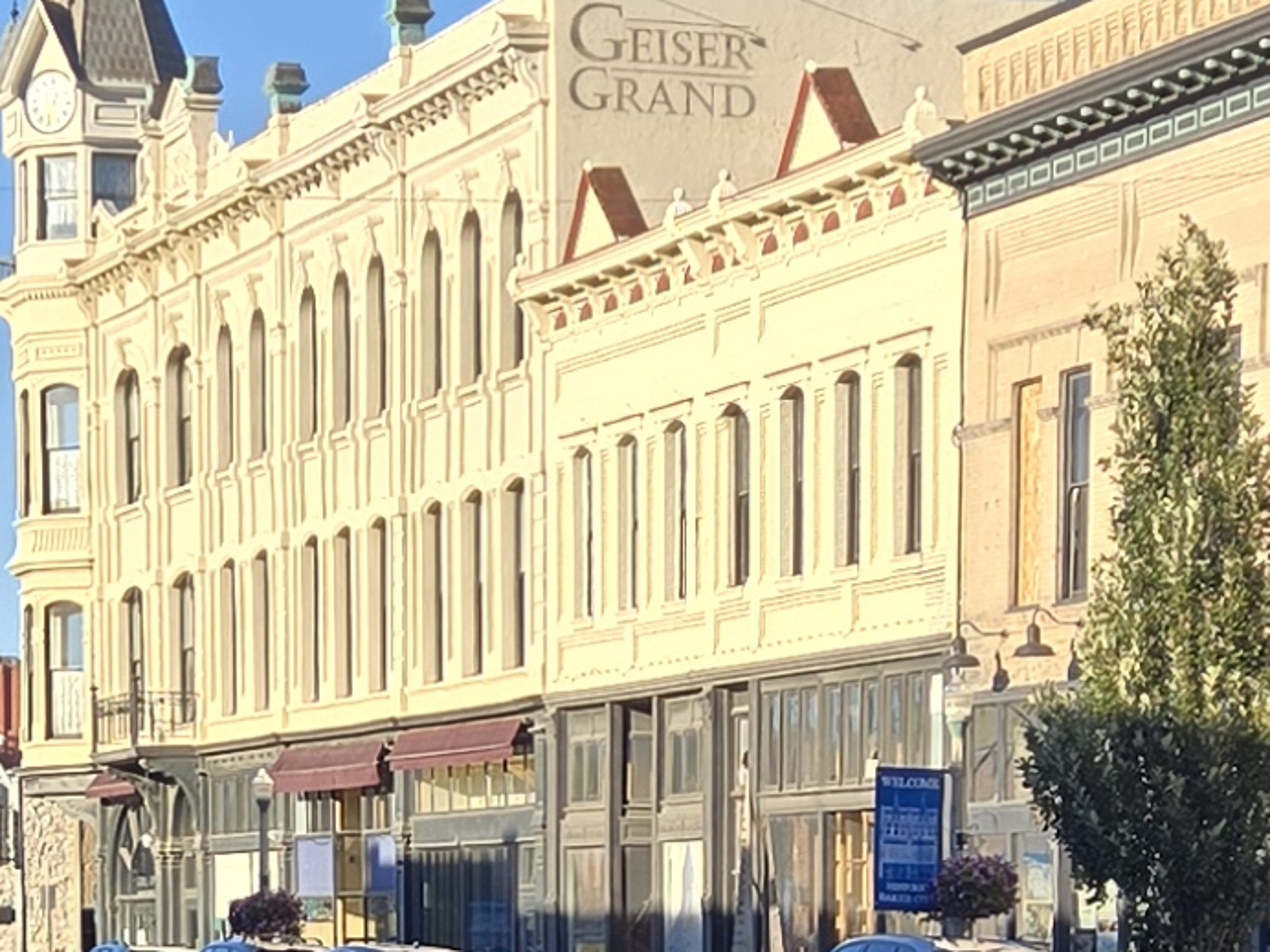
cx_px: 327
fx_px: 4880
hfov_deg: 14.8
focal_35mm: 133
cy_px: 1220
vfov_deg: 10.9
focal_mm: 5.4
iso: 25
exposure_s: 1/1222
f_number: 1.8
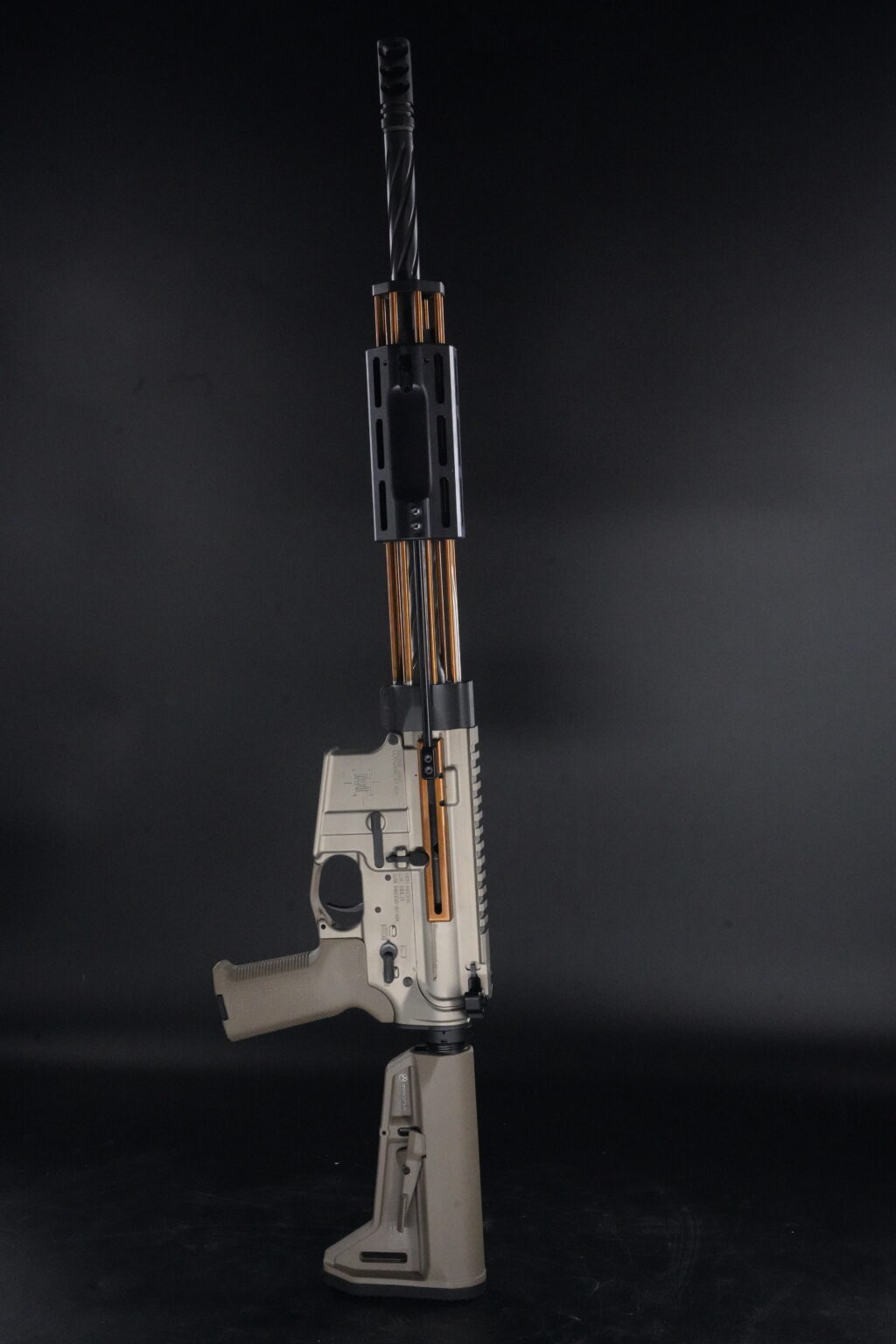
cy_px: 672
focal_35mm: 50
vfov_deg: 39.6
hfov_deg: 27.0
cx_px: 448
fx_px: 1867
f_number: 16
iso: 12800
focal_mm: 50
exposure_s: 1/320
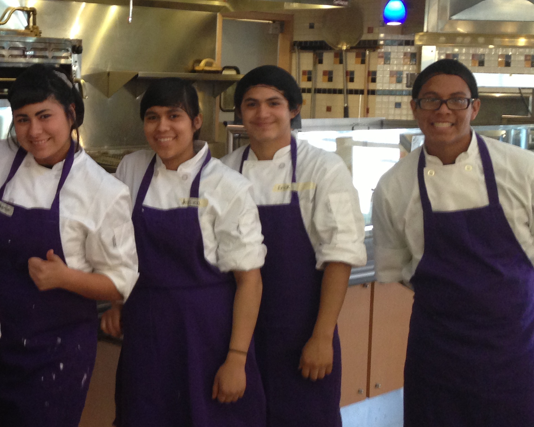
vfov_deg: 22.7
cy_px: 145
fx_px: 1059
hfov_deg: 27.1
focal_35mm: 67
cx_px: 37
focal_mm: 4.13
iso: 160
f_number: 2.4
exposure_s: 1/20
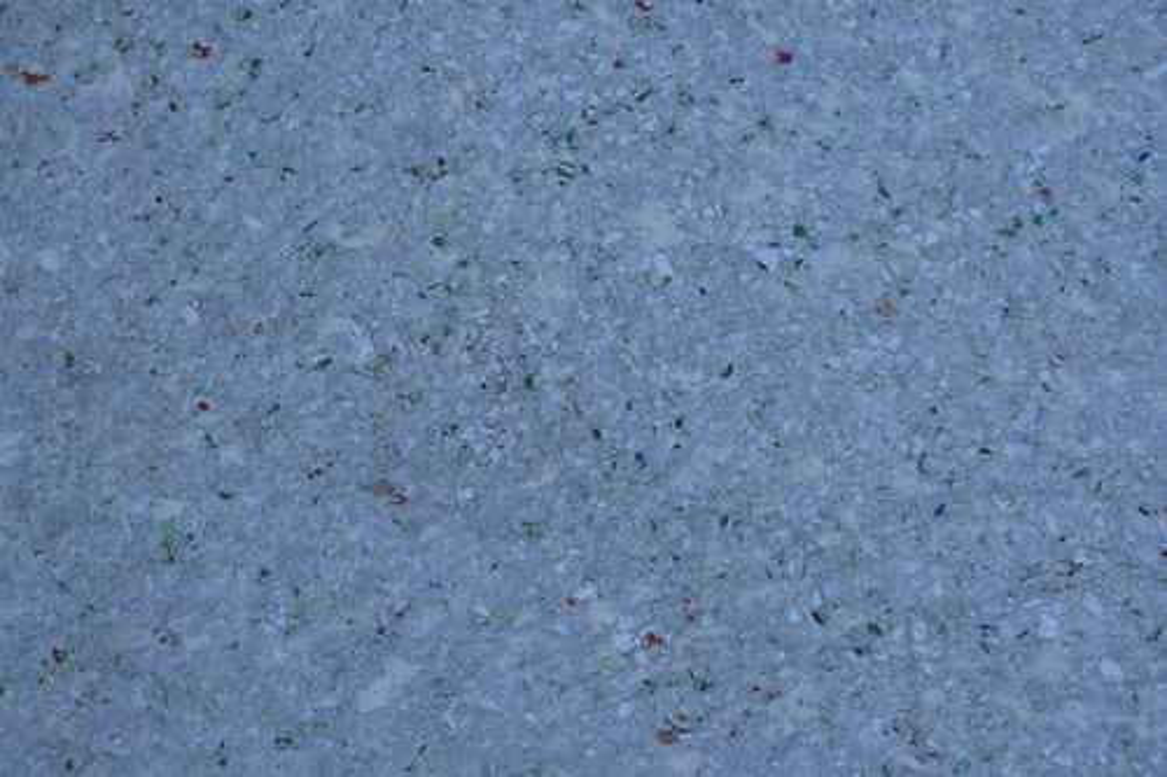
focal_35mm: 105
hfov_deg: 19.5
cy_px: 388
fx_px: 3402
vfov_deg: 13.0
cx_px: 584
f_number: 8
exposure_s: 1/500
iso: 200
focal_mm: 70
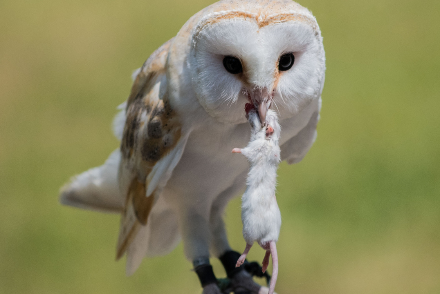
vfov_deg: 3.5
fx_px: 4755
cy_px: 171
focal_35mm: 389
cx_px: 289
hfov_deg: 5.3
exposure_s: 1/8000
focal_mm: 180
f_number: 4
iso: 800
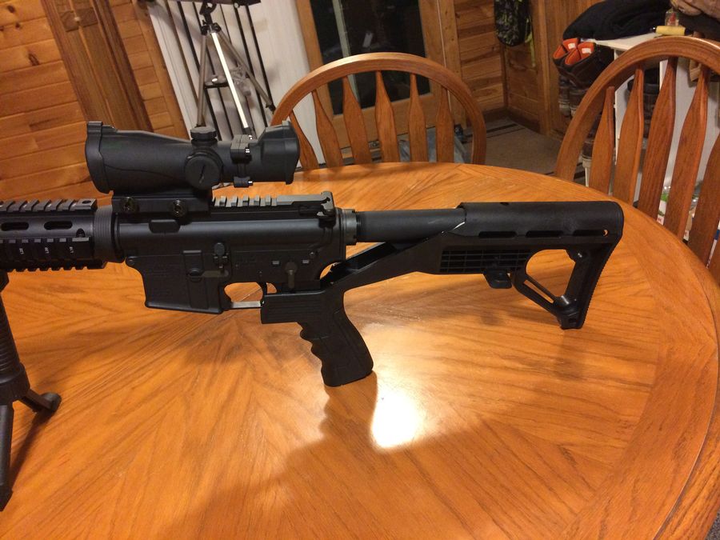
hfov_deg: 61.7
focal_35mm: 29
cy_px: 270
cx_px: 360
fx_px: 603
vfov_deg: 48.2
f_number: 2.2
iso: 400
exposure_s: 1/15
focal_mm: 4.15
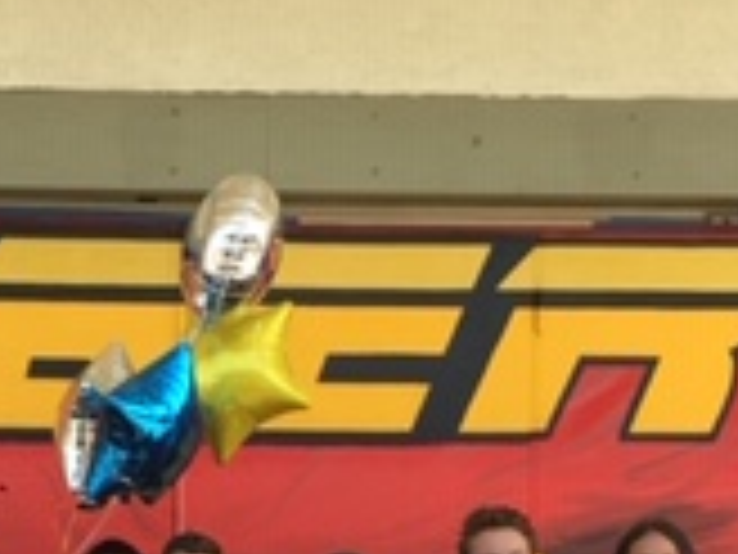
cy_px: 883
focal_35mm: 113
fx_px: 2409
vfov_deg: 12.3
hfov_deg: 17.1
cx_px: 36
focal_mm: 4.15
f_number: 2.2
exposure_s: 1/264
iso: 25
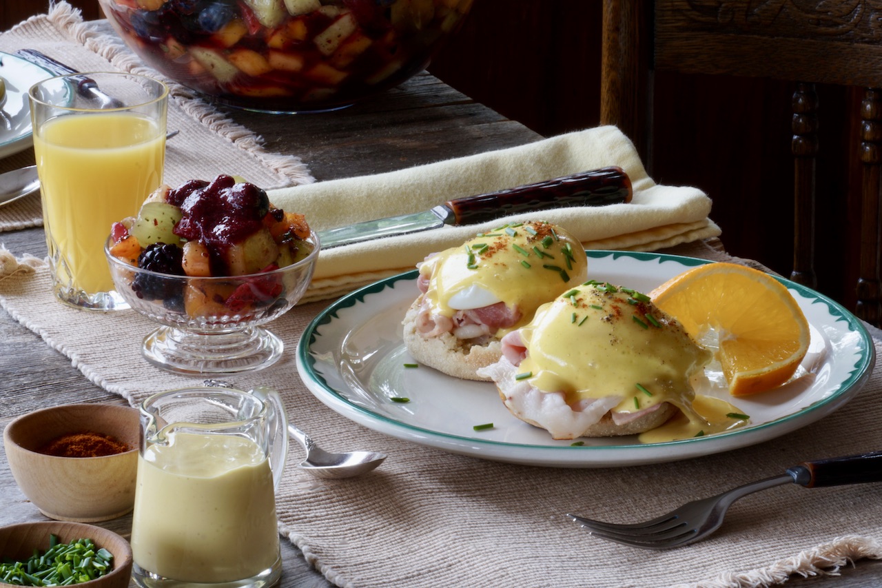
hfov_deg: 13.6
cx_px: 441
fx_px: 3711
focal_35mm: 152
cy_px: 294
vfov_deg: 9.1
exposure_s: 5
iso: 100
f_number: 32
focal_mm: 101
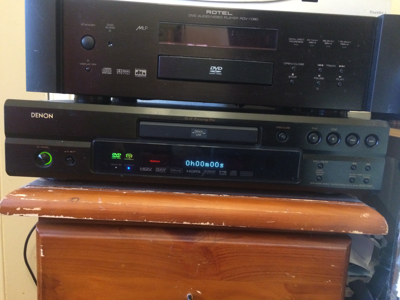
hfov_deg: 61.7
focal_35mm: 29
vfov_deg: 48.2
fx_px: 335
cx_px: 200
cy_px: 150
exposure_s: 1/17
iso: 400
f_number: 2.2
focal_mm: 4.15
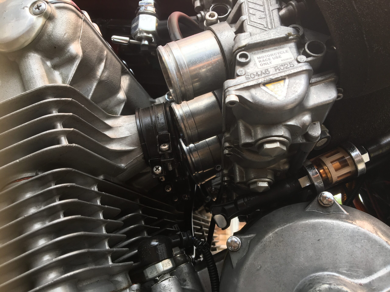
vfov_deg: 48.2
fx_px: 327
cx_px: 195
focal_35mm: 29
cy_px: 146
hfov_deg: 61.7
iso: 32
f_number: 2.2
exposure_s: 1/120
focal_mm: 4.15
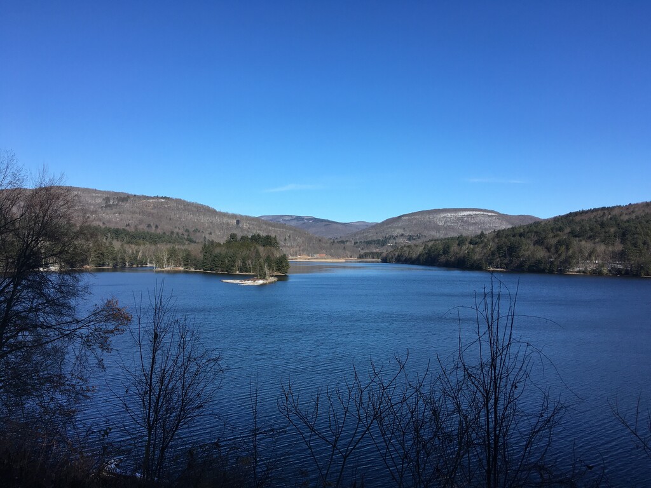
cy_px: 244
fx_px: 545
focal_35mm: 29
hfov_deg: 61.7
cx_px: 326
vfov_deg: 48.2
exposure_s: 1/1709
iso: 25
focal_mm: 4.15
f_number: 2.2
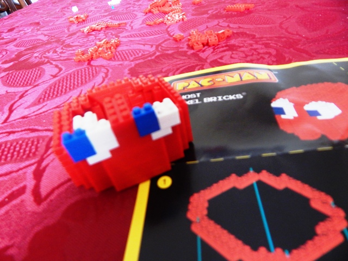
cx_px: 174
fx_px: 221
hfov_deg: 76.4
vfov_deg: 61.1
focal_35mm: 22
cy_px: 130
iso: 360
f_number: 3
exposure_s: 1/30
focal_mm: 4
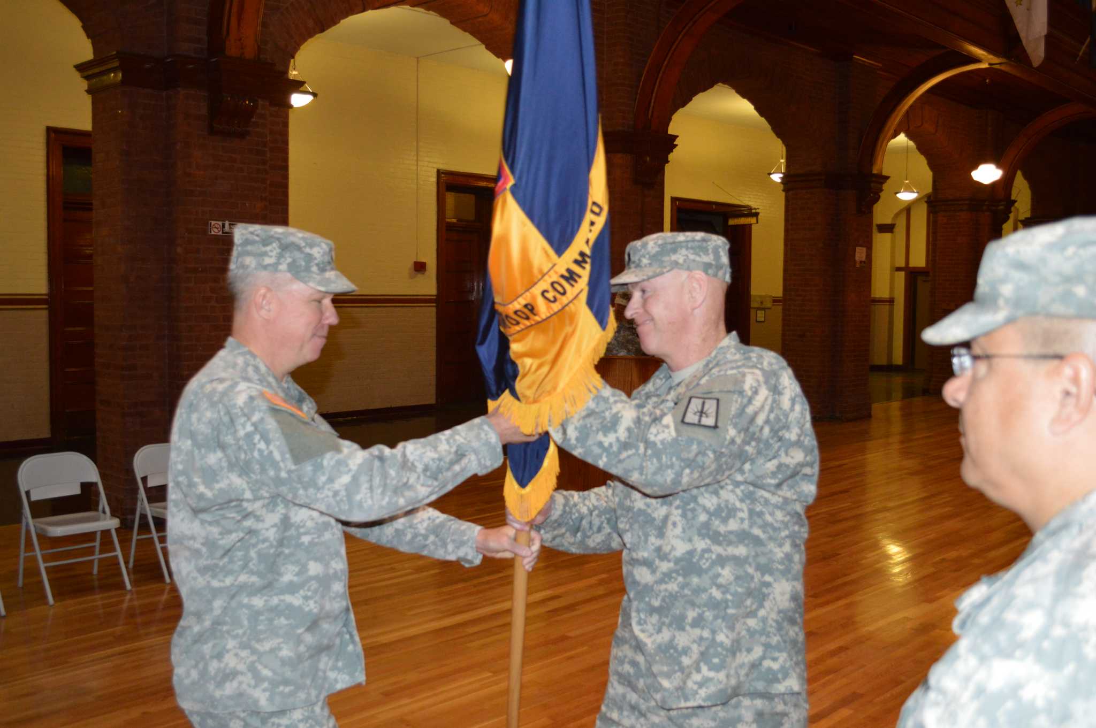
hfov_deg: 53.2
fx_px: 1095
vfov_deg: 36.8
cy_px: 364
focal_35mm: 36
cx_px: 548
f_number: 4
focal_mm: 24
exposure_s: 1/60
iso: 1400
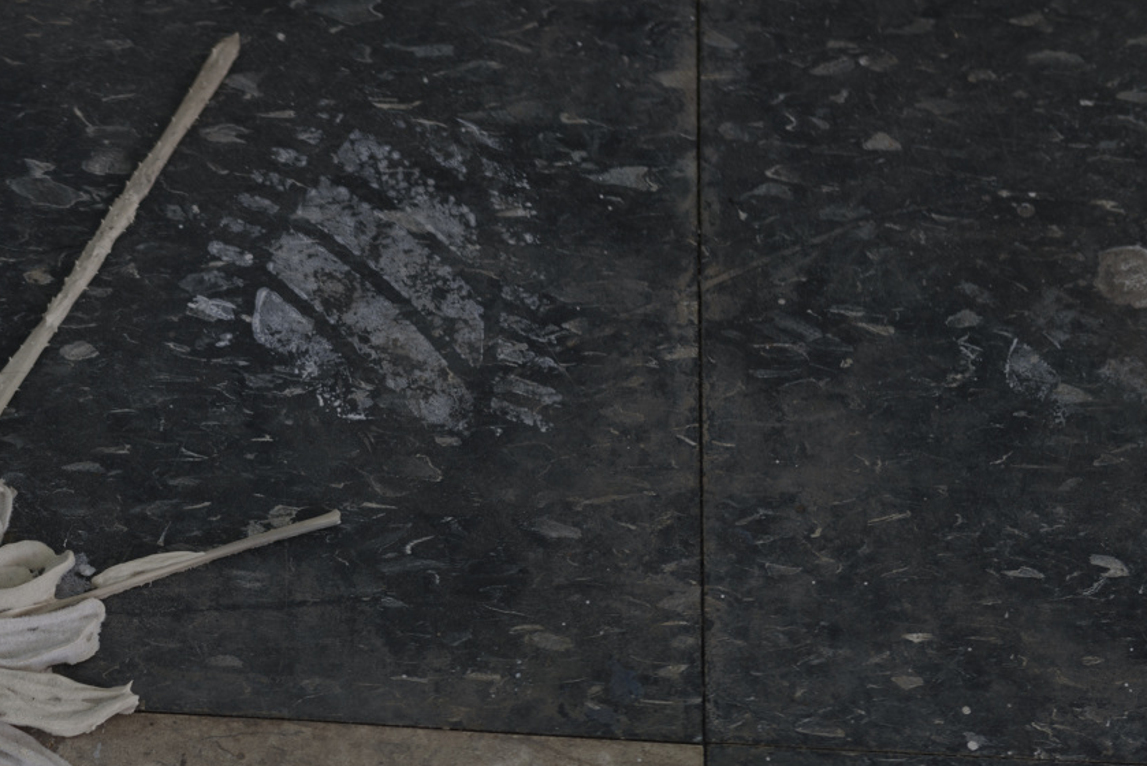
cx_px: -161
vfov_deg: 9.6
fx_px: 4557
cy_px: 711
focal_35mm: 143
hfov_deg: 14.0
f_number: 4
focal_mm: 60
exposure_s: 1/3
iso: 100
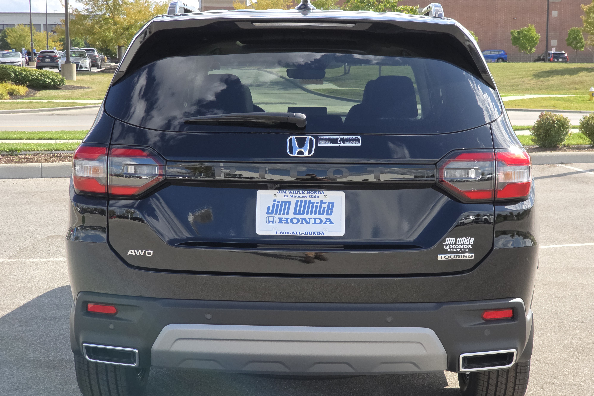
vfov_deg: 18.9
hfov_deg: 28.1
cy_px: 212
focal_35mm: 72
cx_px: 298
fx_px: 1188
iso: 50
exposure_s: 1/843
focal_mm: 7.9
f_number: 2.4
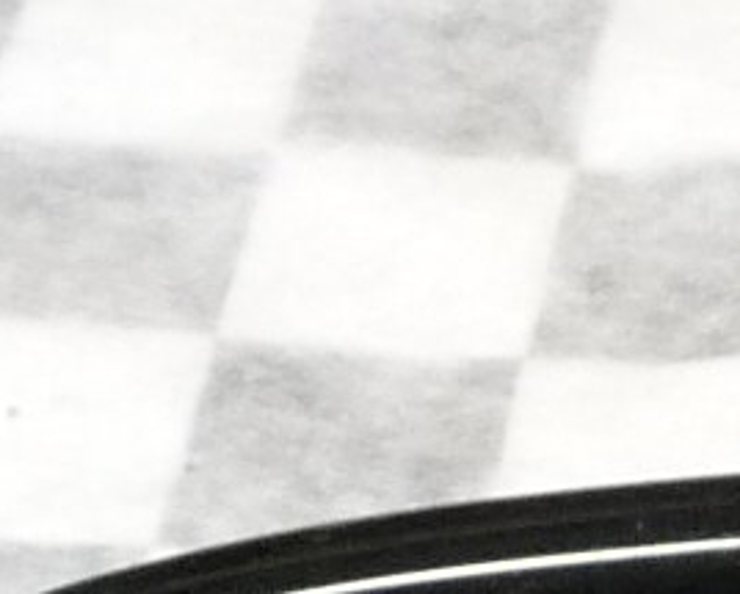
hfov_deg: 8.0
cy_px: 1478
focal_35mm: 231
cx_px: 1430
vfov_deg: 6.4
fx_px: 5065
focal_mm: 4.7
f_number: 3.3
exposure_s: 1/30
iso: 400
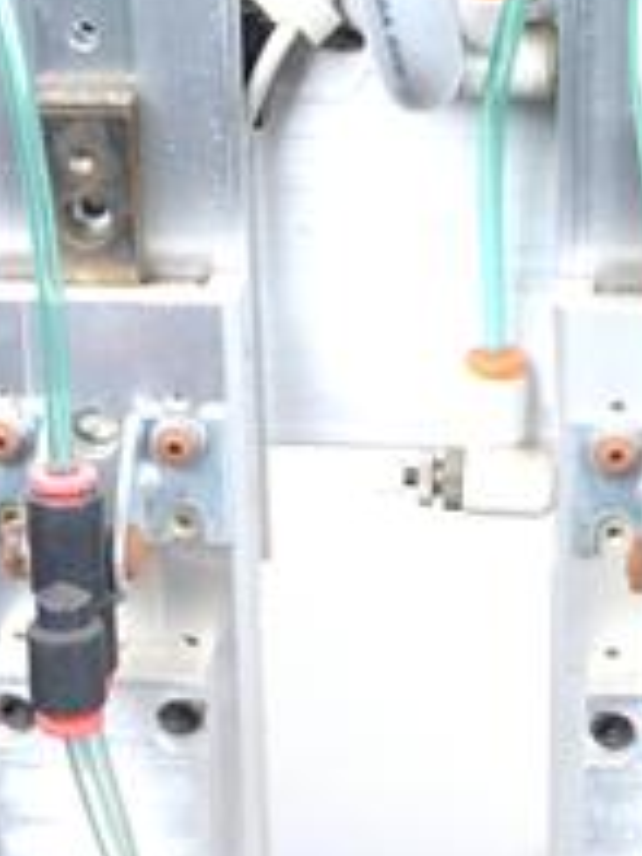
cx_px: 382
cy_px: 611
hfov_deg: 9.9
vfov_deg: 13.1
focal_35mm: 150
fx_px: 3709
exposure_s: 1/200
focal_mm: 34
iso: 200
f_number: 4.2
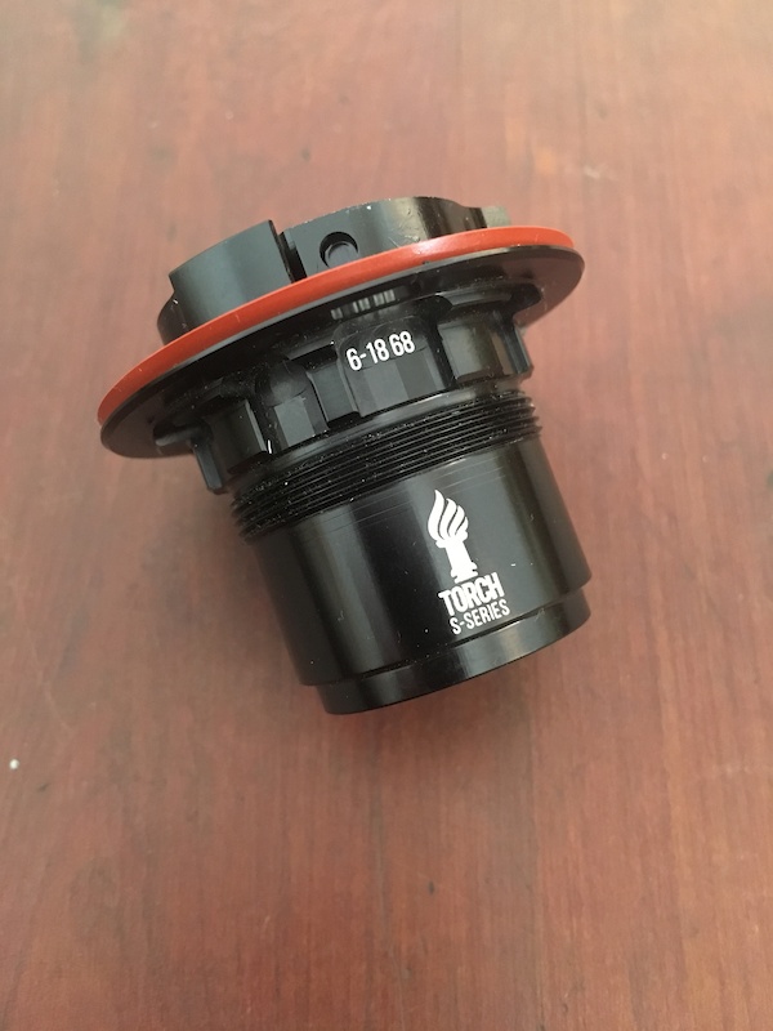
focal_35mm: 29
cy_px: 516
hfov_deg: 48.2
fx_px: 863
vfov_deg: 61.7
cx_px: 386
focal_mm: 4.15
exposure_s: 1/15
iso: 320
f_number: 2.2
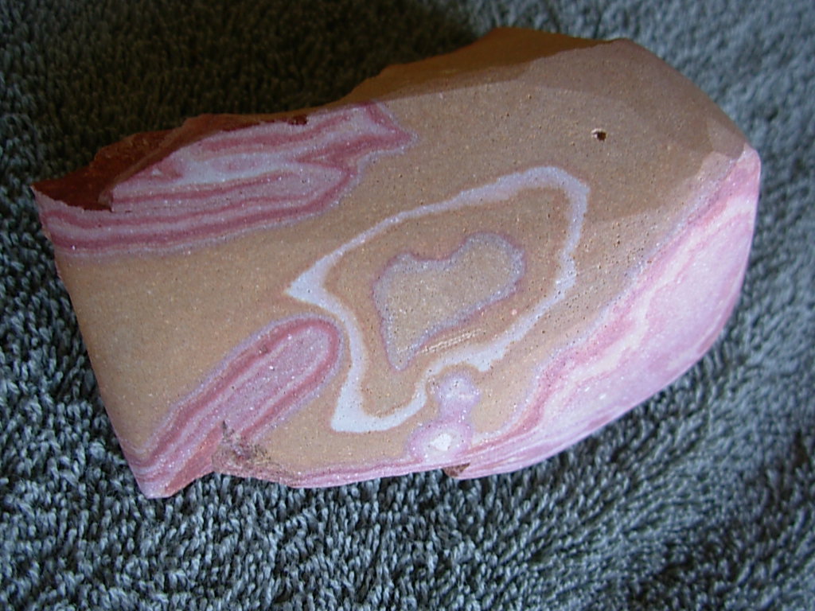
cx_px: 408
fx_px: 895
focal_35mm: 38
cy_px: 306
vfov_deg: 37.7
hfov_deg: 49.0
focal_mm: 6.3
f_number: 2.9
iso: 50
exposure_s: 1/30.2
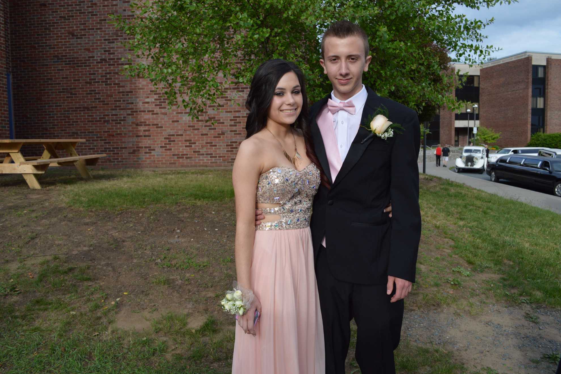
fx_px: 436
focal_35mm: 28
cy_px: 192
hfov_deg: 65.5
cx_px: 277
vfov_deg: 46.4
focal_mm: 18
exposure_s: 1/1000
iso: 400
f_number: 5
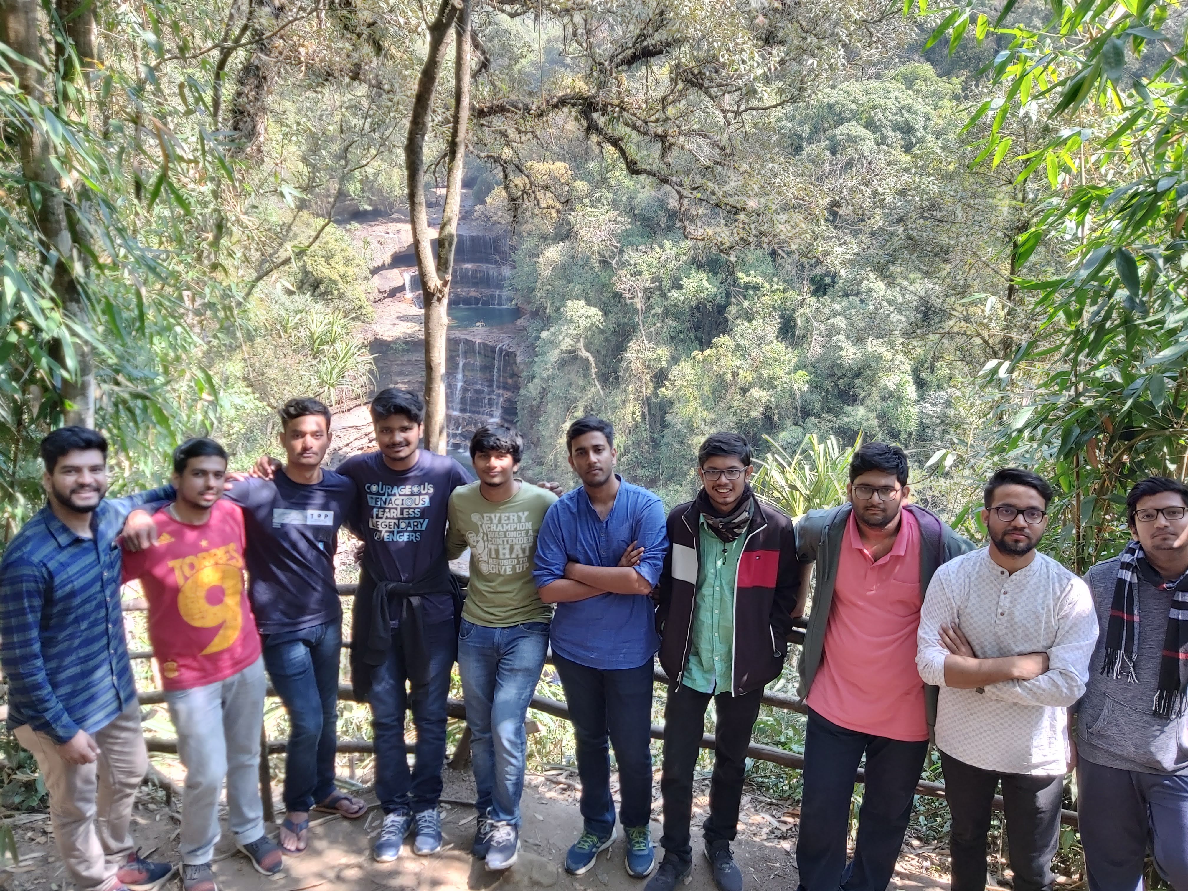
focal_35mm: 26
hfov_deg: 67.3
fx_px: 892
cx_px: 594
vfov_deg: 53.1
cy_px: 446
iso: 64
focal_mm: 3.92
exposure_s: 1/103
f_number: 1.7
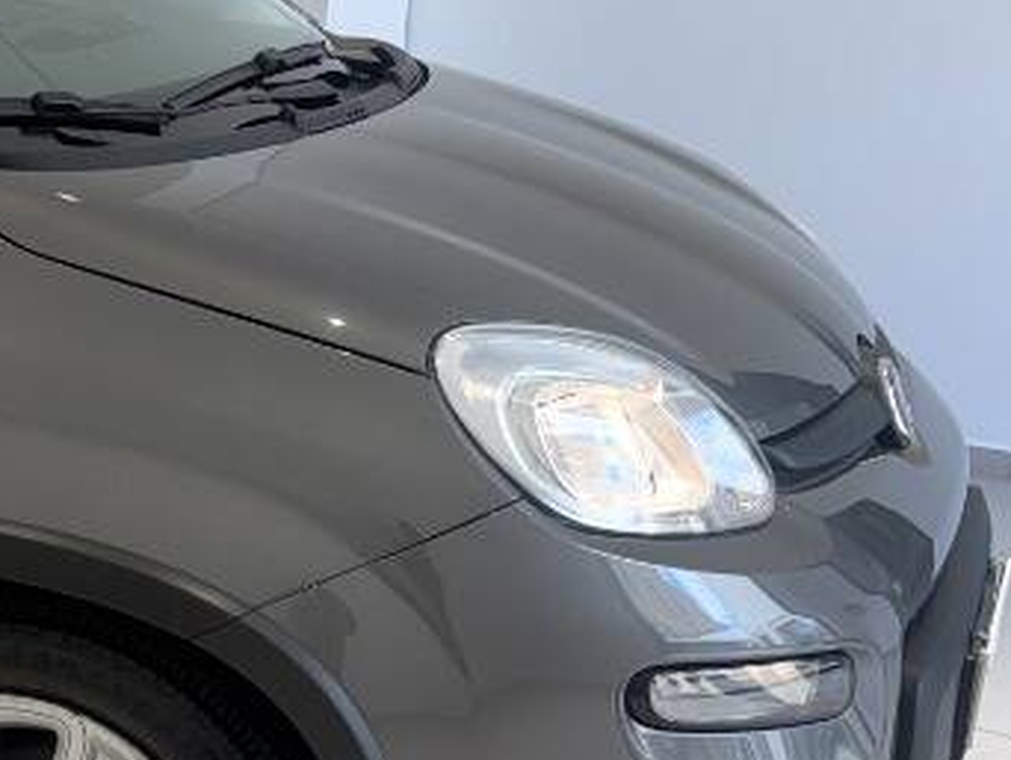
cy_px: 305
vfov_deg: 18.2
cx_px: -276
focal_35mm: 81
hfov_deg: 21.9
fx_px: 2367
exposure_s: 1/100
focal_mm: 5.96
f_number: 1.6
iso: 32
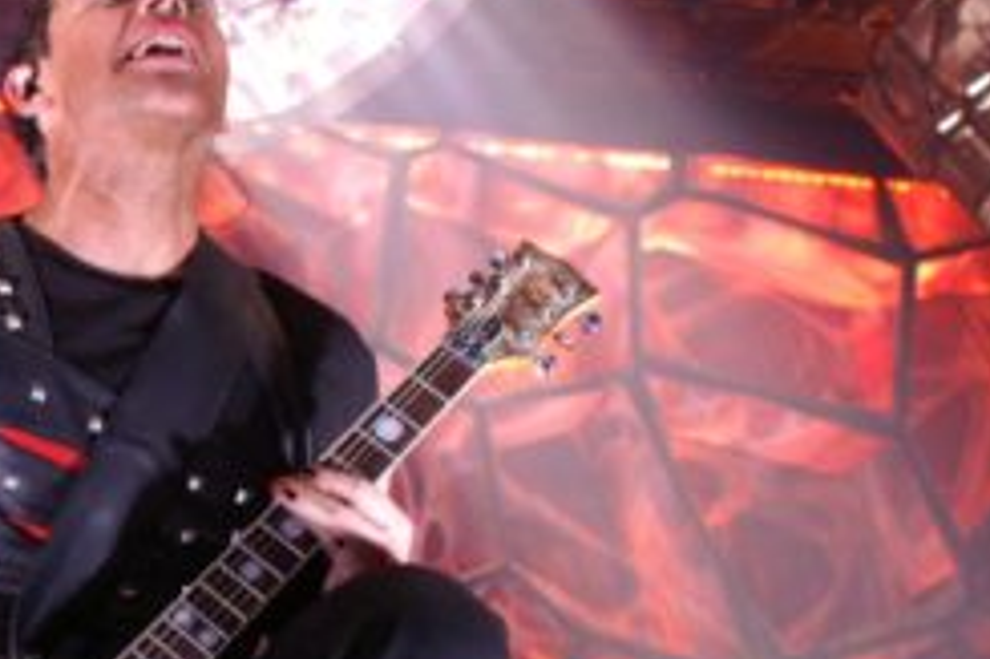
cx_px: -30
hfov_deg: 26.4
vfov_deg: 18.8
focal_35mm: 72
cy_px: 467
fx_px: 1979
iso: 800
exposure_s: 1/30
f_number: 4
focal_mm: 22
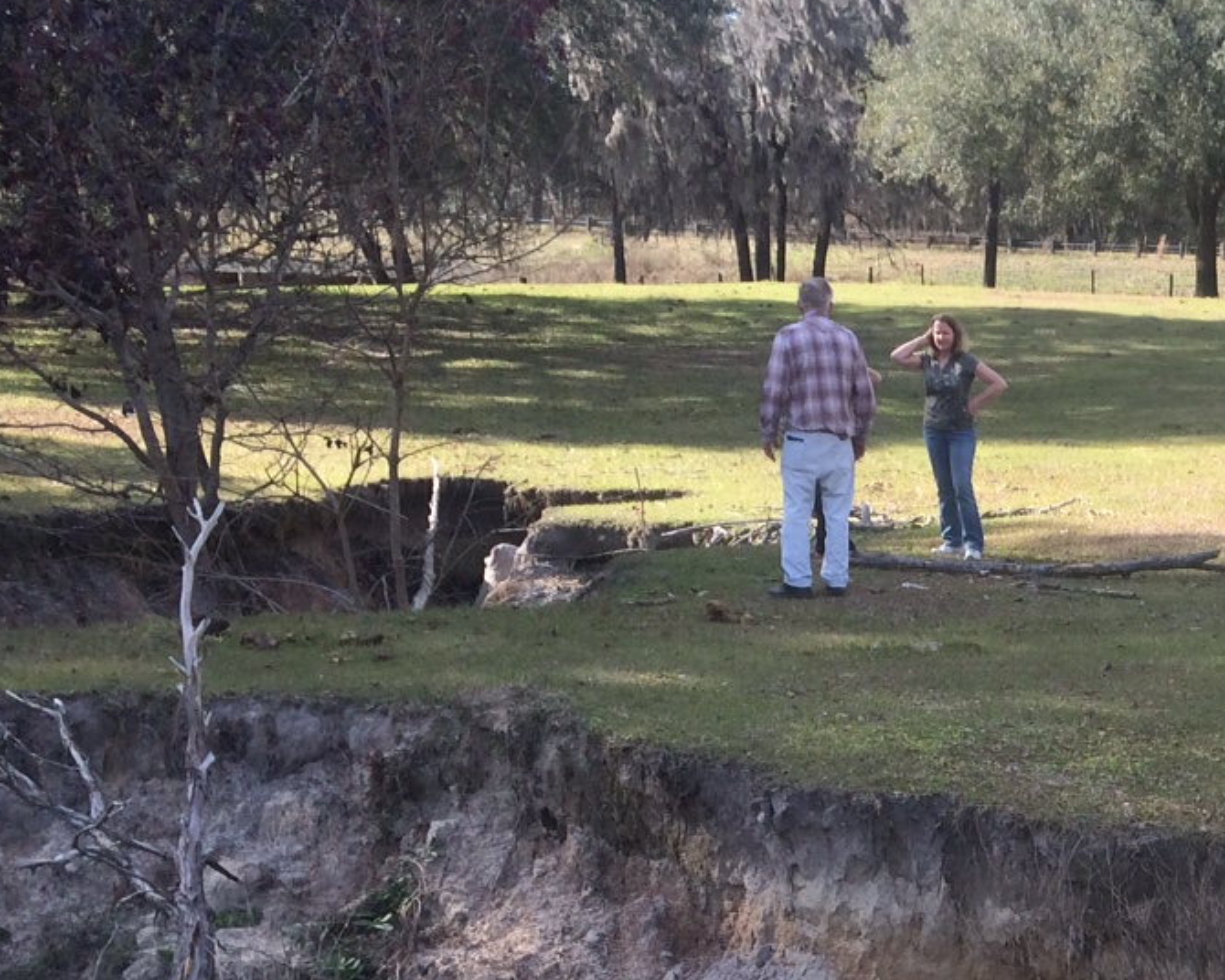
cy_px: 1106
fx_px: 2502
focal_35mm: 69
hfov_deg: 25.6
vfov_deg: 21.0
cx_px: 1333
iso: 32
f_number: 2.2
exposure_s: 1/672
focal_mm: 4.15
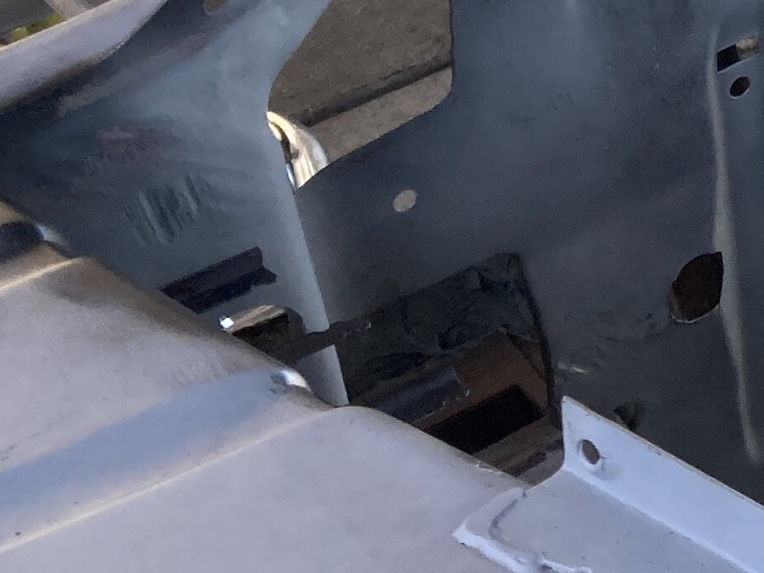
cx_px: 1435
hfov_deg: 14.0
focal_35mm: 123
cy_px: -57
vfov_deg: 11.9
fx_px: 2714
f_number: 1.8
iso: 20
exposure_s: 1/623
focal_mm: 3.99
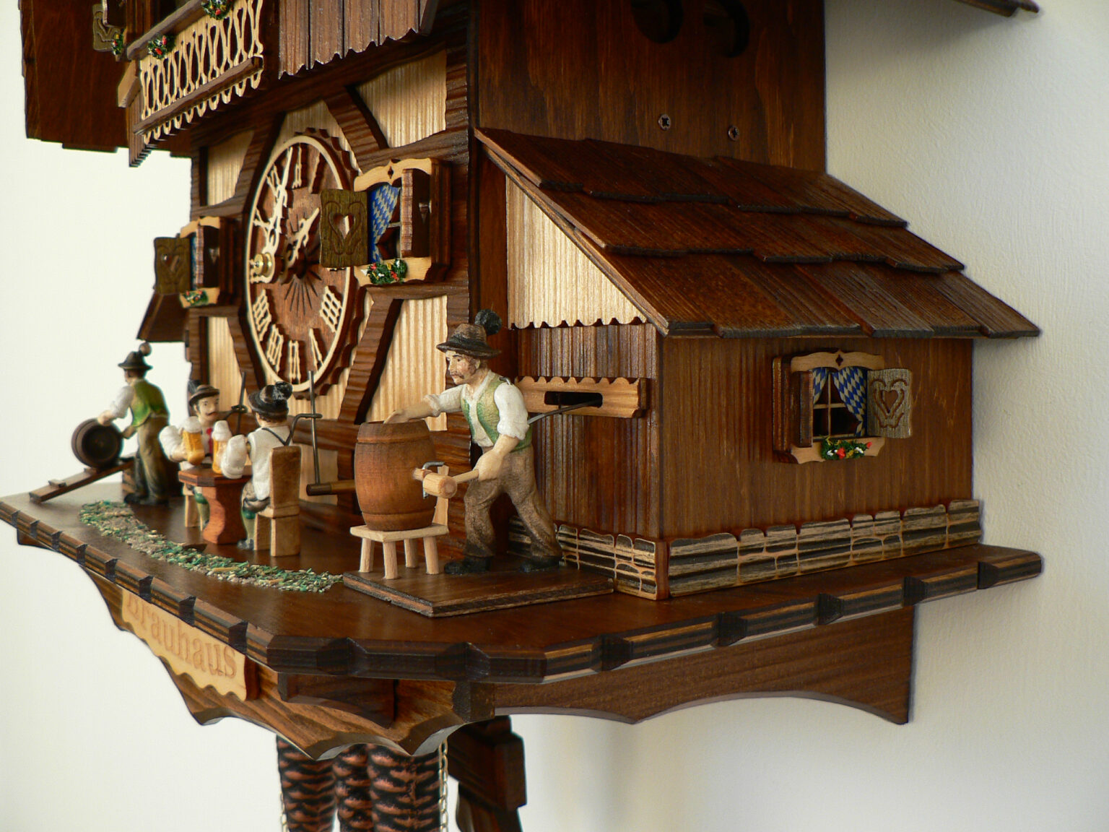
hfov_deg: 51.4
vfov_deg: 39.7
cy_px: 416
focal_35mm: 36
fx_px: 1153
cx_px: 554
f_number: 2.8
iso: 80
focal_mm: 6
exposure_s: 1/25
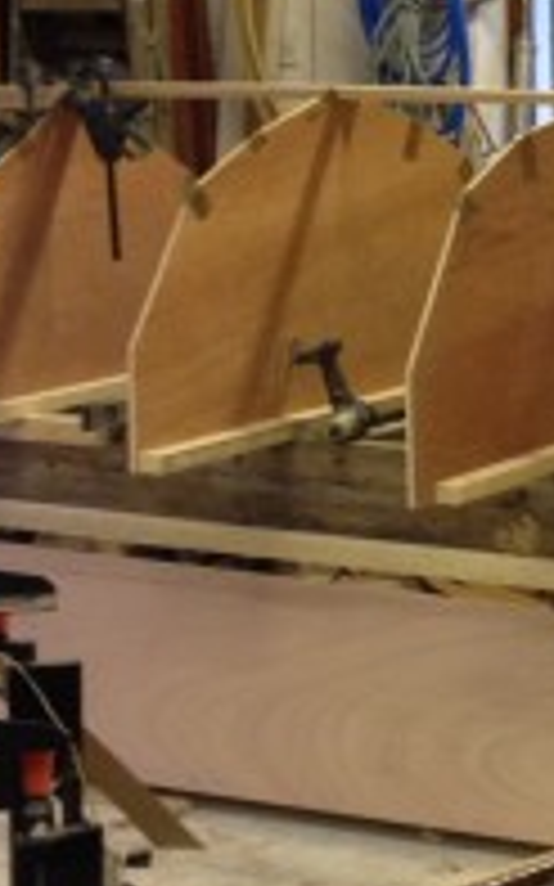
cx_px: 923
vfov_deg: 18.4
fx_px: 2732
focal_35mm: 113
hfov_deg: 11.0
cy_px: 373
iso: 100
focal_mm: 4.28
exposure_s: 1/20
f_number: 2.4
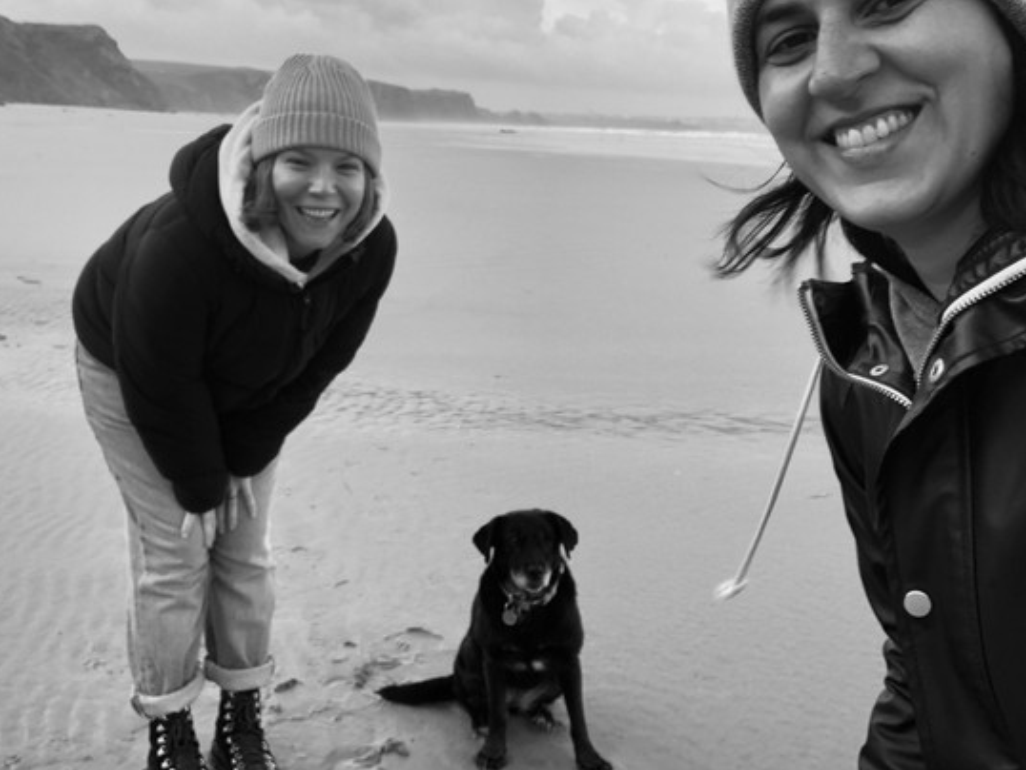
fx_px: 1127
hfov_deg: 48.9
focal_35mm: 38
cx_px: 474
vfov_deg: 37.6
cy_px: 314
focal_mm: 2.87
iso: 40
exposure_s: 1/120
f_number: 2.2
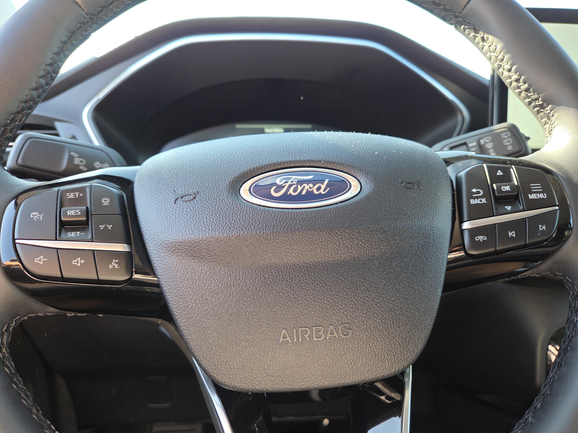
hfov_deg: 73.9
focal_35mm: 23
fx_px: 384
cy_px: 216
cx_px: 289
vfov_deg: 58.9
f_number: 1.8
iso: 80
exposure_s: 1/180
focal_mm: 5.4
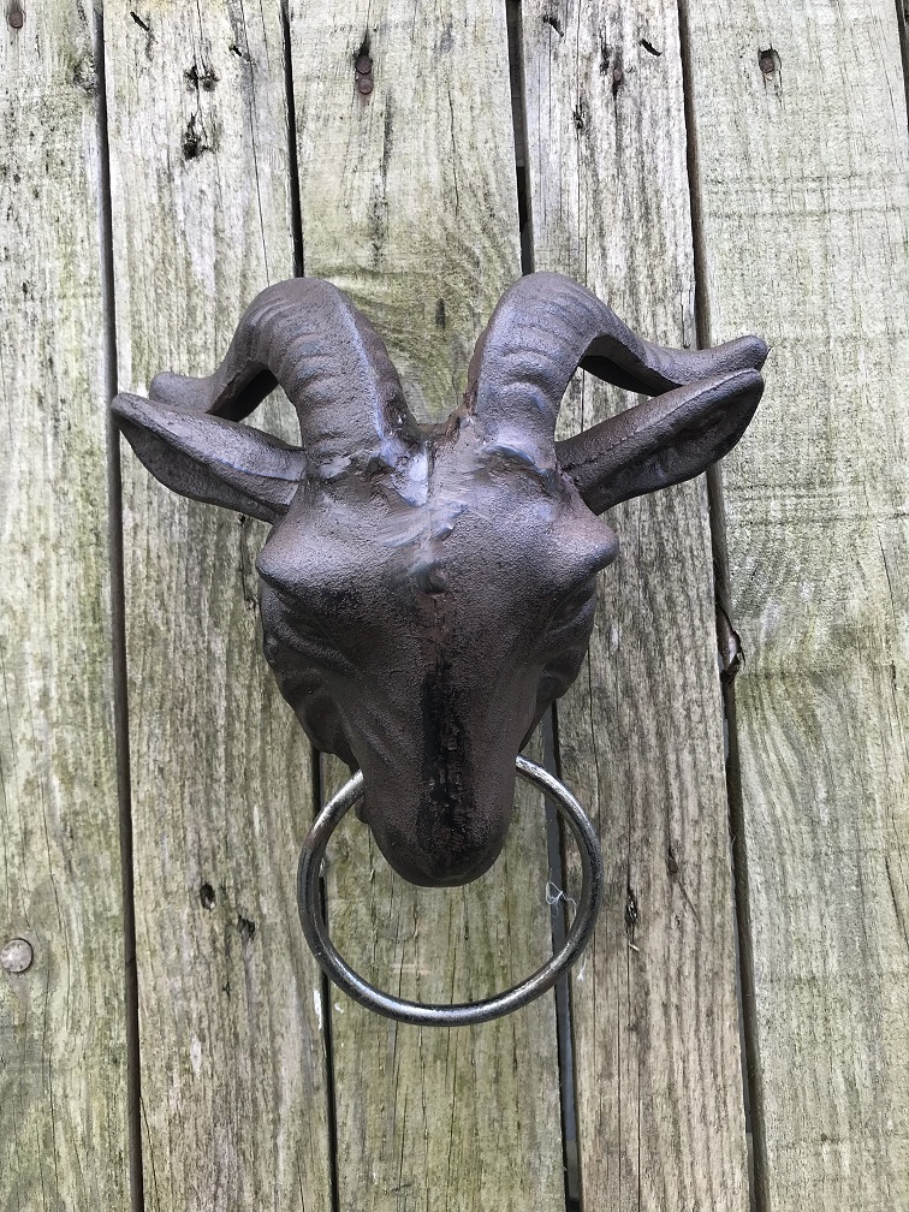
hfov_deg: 49.7
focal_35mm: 28
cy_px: 606
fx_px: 980
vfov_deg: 63.4
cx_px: 454
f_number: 1.8
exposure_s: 1/190
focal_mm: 3.99
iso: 20
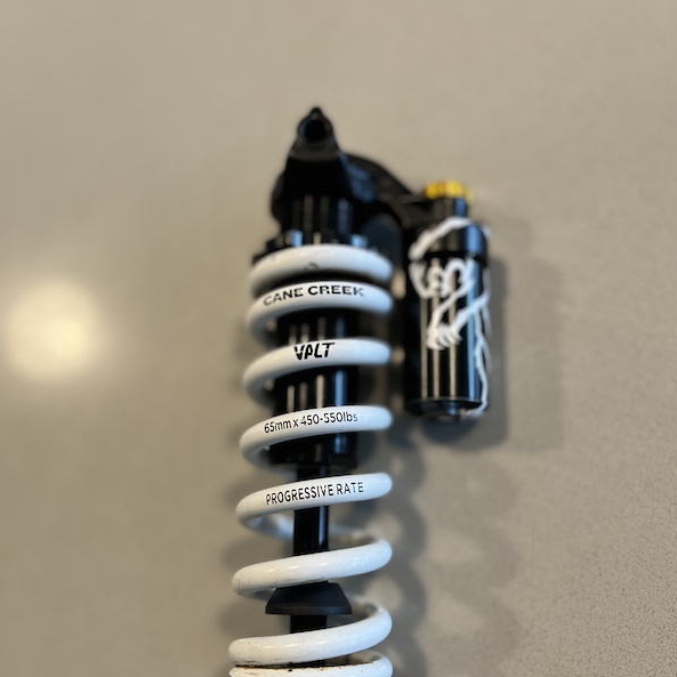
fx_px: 686
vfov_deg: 52.3
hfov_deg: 52.5
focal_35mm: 31
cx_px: 340
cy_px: 397
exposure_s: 1/120
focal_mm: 5.1
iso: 125
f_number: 1.6
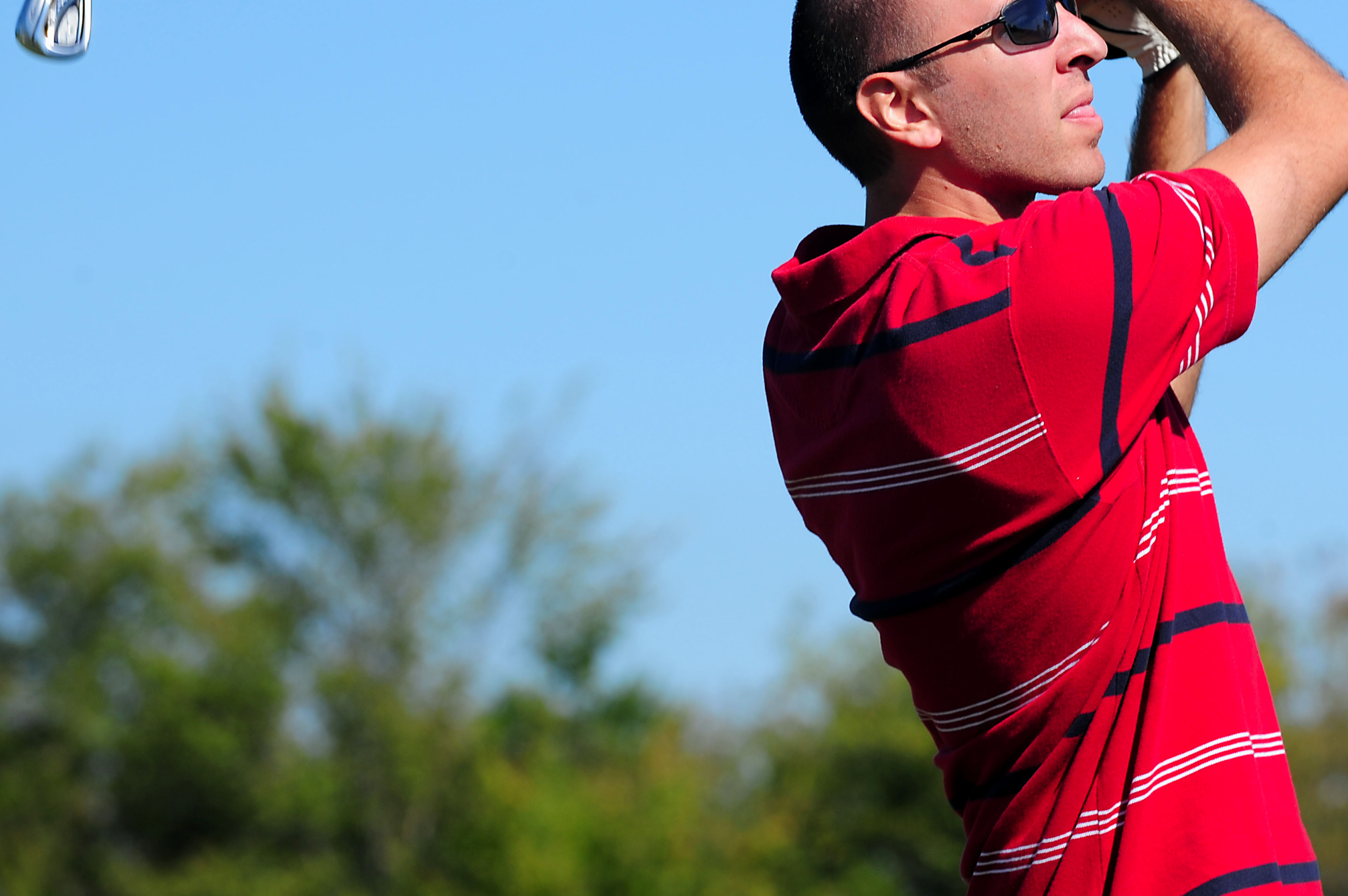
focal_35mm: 246
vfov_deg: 5.6
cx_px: 825
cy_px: 401
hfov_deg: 8.4
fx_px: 9205
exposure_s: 1/200
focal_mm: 200
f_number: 8
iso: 200
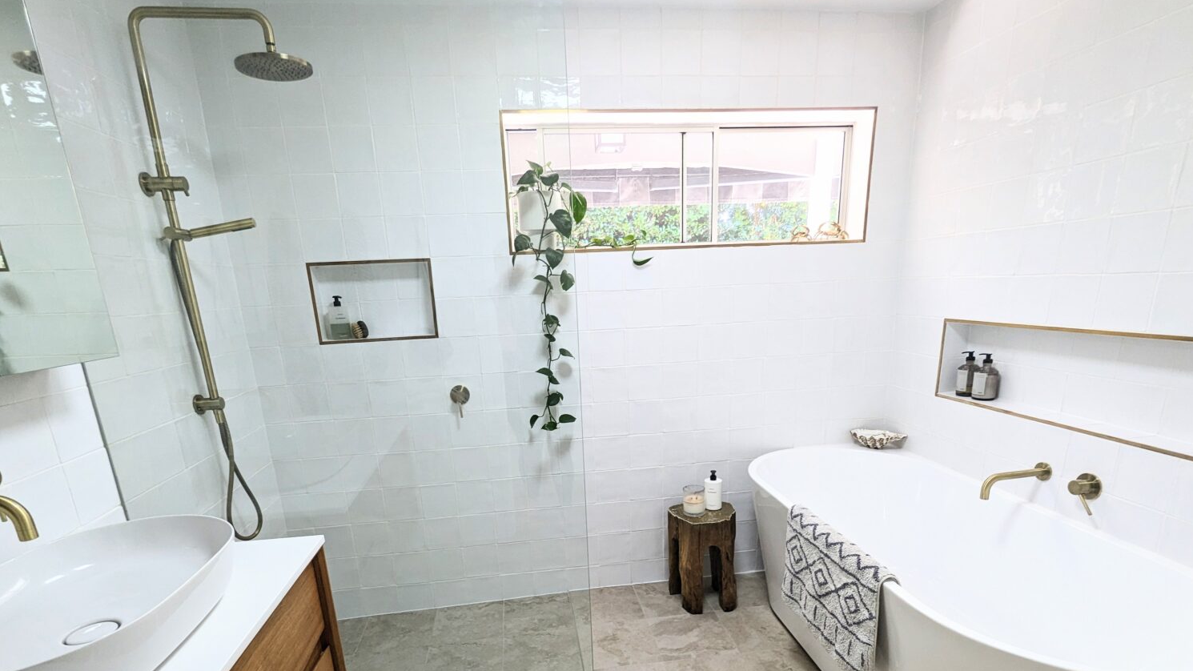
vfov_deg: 59.3
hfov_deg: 92.7
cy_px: 458
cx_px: 588
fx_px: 569
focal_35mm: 18
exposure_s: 1/23.8
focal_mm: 2.35
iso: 67
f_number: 2.2
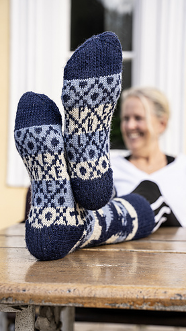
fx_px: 440
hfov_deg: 23.9
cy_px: 166
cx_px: 98
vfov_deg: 41.2
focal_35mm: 50
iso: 100
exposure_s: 1/320
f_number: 4.5
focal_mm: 47.2
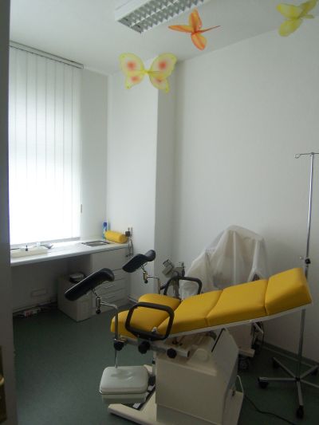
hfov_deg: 58.9
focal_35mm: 23
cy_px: 212
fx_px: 282
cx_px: 160
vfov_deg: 73.9
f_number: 2.8
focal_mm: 3.8
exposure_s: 1/30
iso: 125
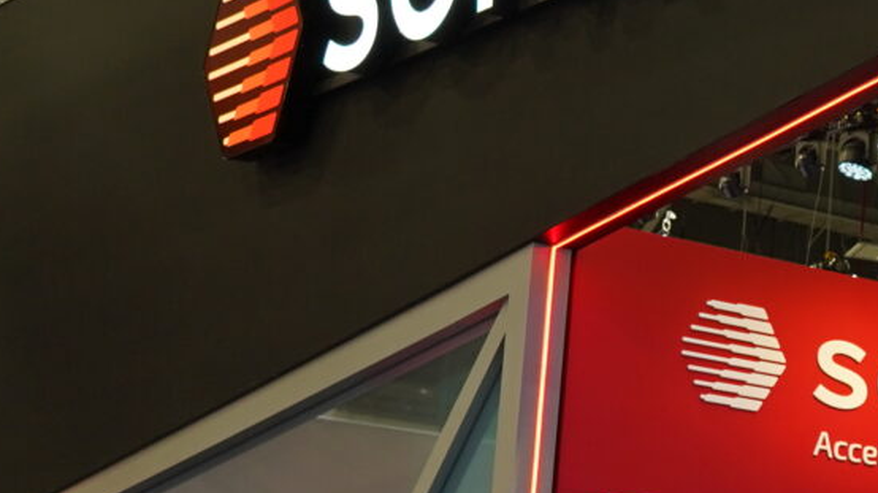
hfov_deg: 15.1
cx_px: 1548
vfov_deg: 9.7
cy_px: 530
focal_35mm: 124
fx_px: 2885
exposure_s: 1/40
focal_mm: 32
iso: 500
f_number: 6.3
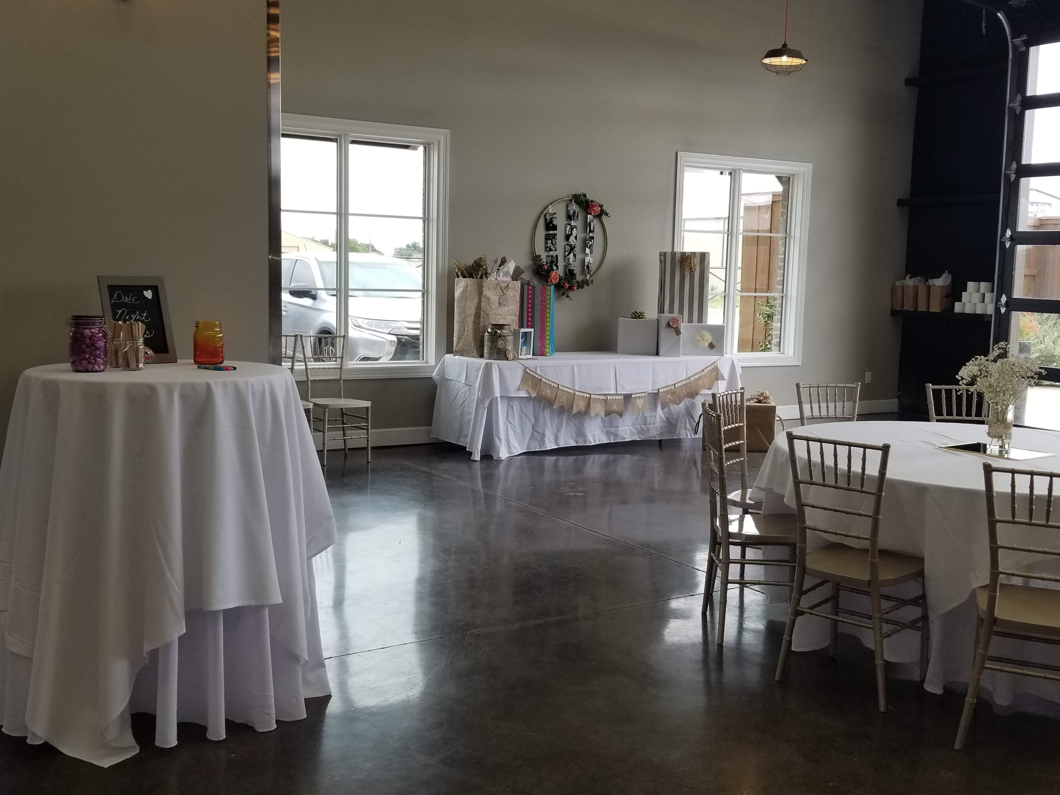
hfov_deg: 67.3
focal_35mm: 26
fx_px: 796
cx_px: 530
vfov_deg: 53.1
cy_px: 398
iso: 50
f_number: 1.7
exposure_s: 1/301
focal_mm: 4.3
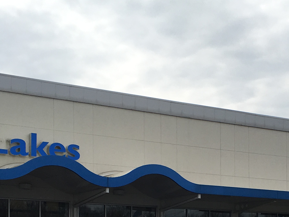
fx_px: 684
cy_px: 252
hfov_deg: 23.7
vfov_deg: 17.3
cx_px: 202
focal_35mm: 82
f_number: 2.2
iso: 25
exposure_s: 1/1672
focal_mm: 4.15
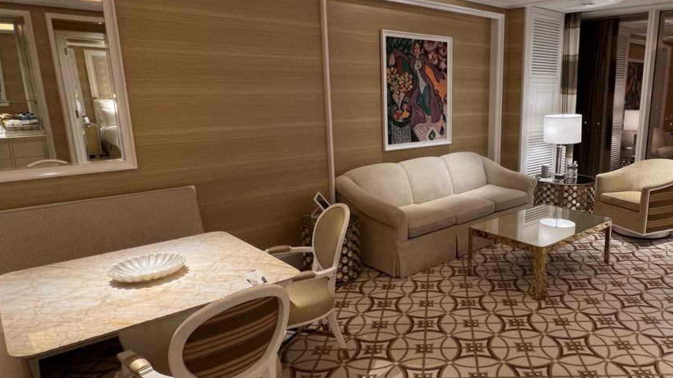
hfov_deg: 72.0
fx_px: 446
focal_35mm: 25
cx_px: 446
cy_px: 195
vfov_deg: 46.0
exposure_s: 1/60
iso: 160
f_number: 1.8
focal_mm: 1.57
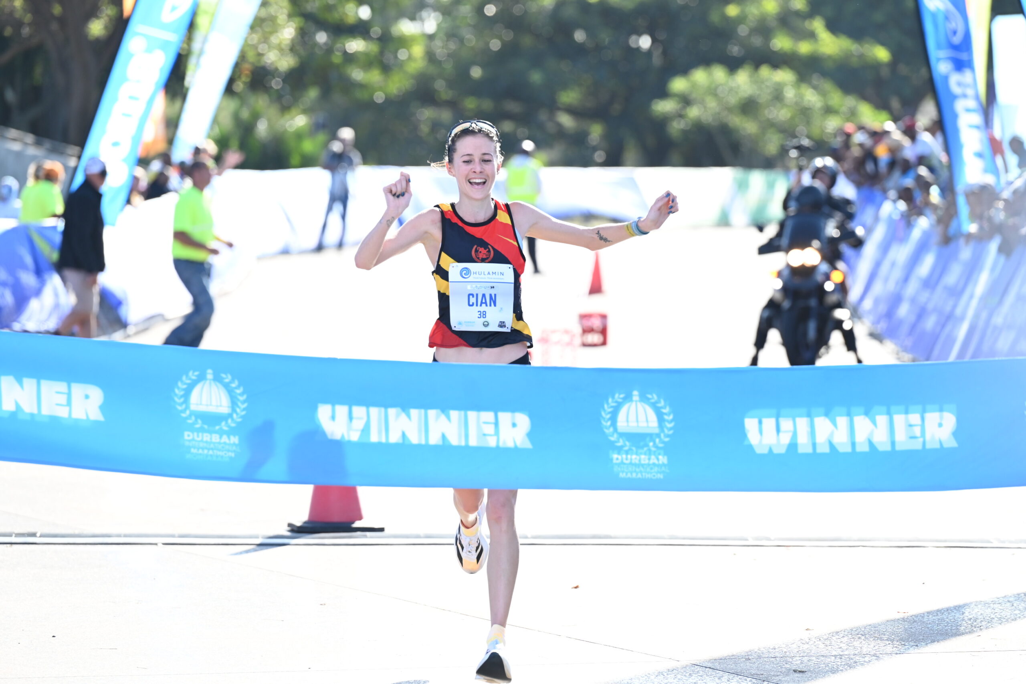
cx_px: 513
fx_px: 5700
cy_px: 342
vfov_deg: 6.9
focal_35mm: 200
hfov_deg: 10.3
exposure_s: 1/1000
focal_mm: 200
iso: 500
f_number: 4.5
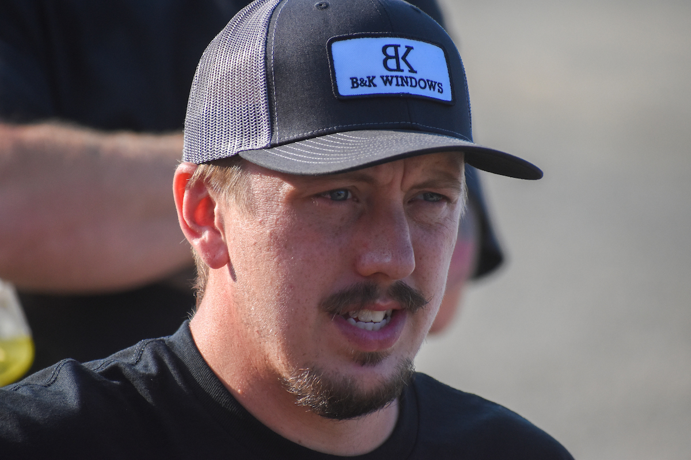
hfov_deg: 4.6
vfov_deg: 3.1
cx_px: 346
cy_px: 230
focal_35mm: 450
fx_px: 8637
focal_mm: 300
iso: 1100
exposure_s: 1/2000
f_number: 6.3
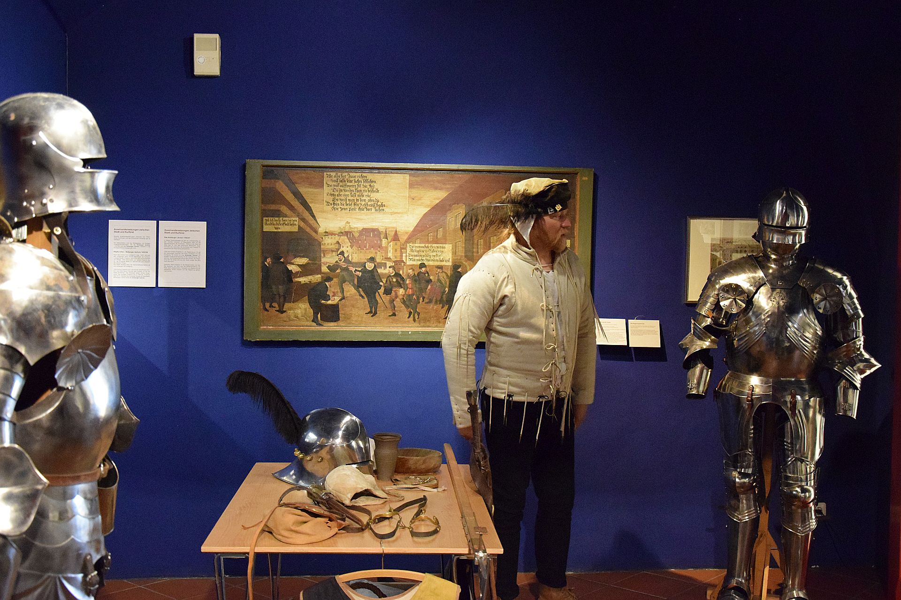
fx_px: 1051
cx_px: 450
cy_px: 300
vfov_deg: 31.9
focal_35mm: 42
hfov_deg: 46.4
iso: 6400
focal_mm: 28
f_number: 4
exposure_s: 1/50
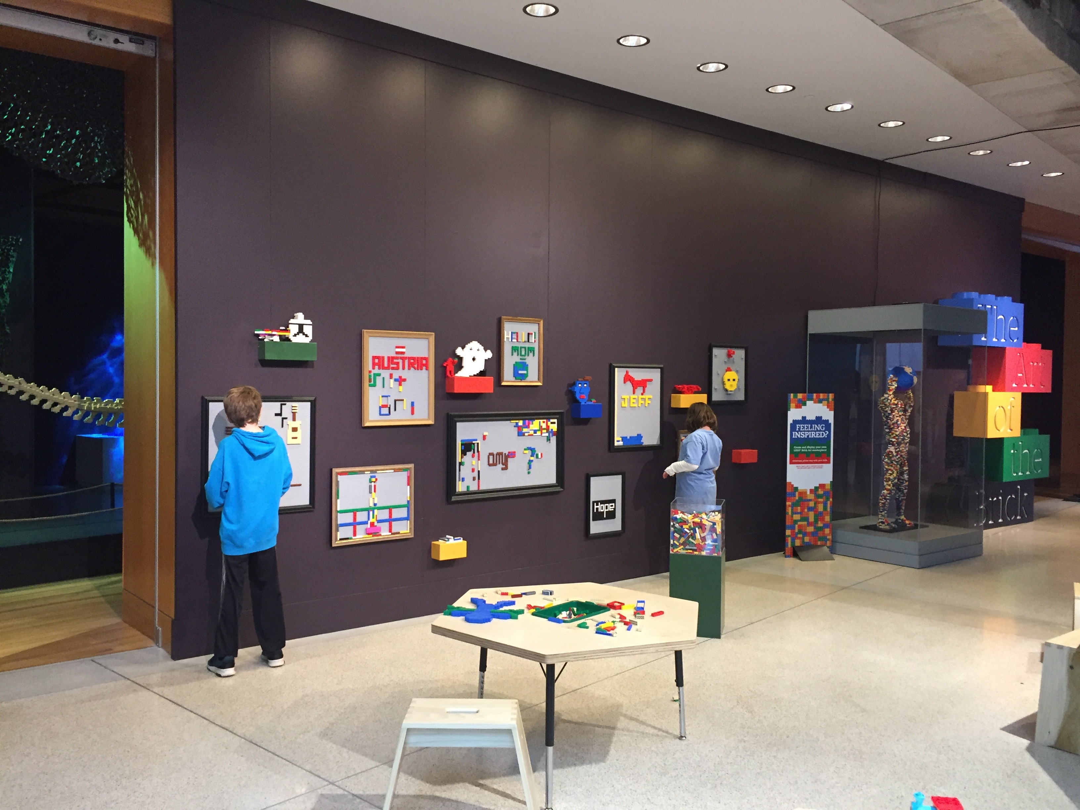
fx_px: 905
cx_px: 540
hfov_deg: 61.7
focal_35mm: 29
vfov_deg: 48.2
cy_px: 405
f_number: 2.2
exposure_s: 1/30
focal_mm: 4.15
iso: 160
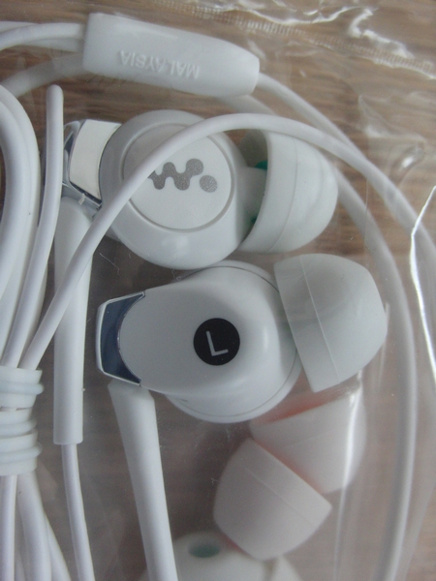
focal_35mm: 37
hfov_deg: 38.7
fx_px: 621
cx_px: 218
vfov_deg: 50.1
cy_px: 290
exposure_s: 1/80
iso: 400
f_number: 3.6
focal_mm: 6.42
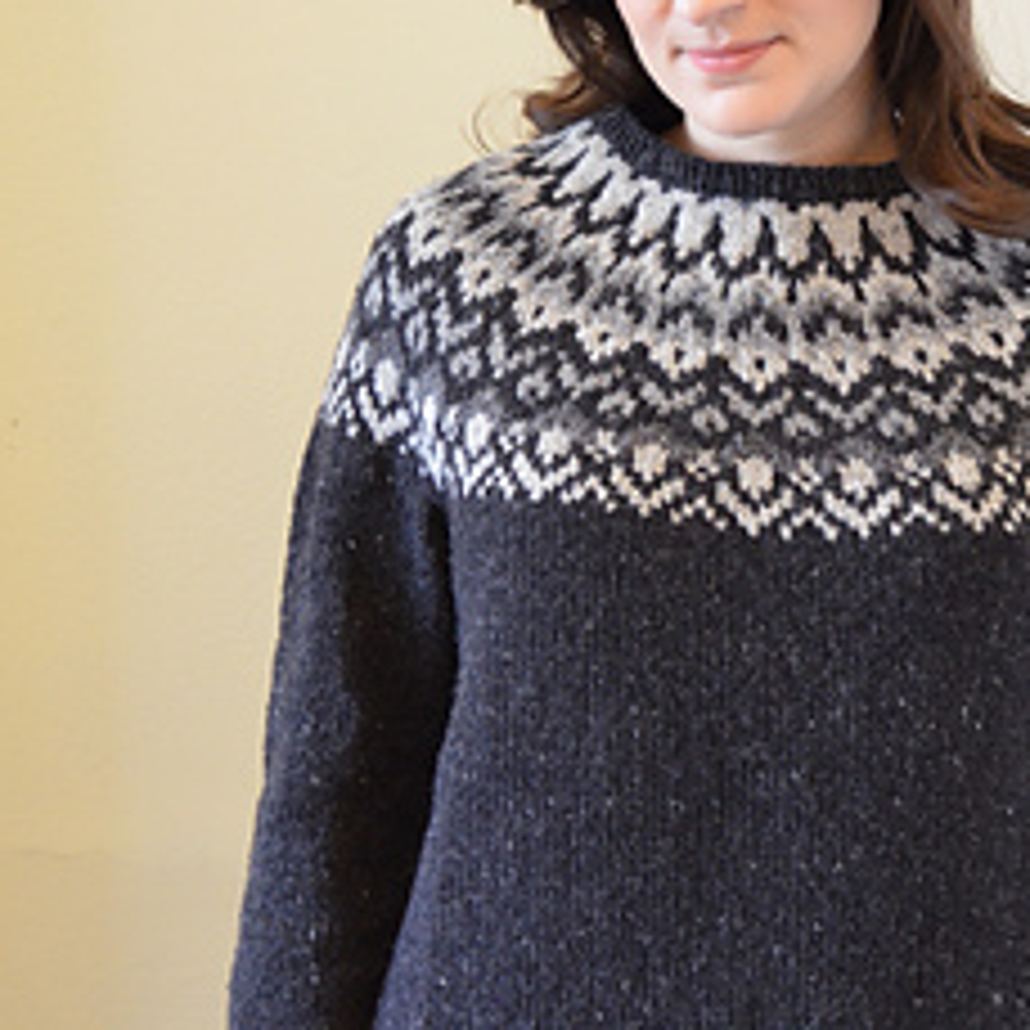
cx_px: 695
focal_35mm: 100
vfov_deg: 17.4
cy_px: 607
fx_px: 3366
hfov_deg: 17.3
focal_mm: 36
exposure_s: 1/30
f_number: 5
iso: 2000
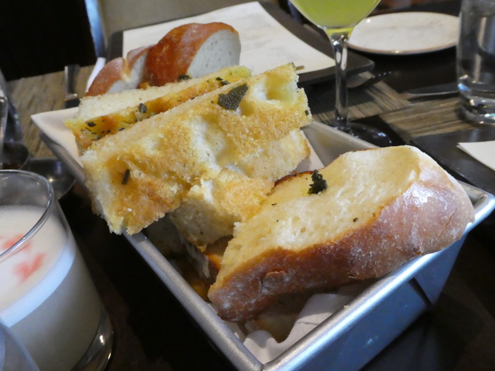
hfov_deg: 58.4
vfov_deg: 45.4
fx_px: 443
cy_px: 186
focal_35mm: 31
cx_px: 248
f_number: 3.5
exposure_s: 1/50
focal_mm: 5.4
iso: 1600
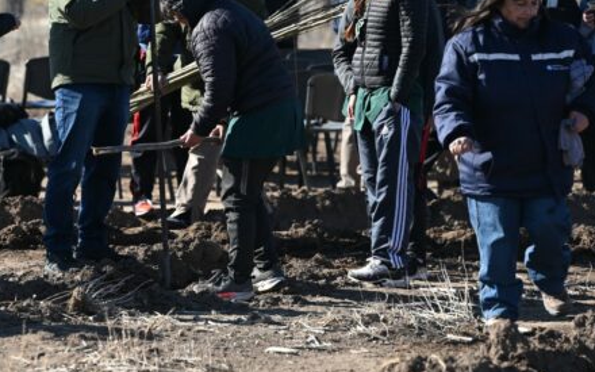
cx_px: 193
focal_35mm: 302
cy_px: 118
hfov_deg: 6.9
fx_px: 4897
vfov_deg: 4.3
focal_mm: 170
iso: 125
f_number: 4
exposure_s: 1/640
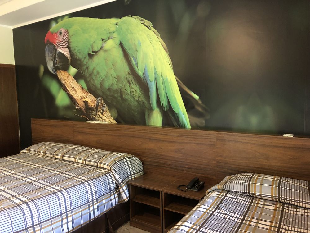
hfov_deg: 63.4
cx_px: 155
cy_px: 116
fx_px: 251
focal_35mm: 28
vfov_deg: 49.7
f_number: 1.8
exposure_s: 1/4
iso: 100
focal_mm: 4
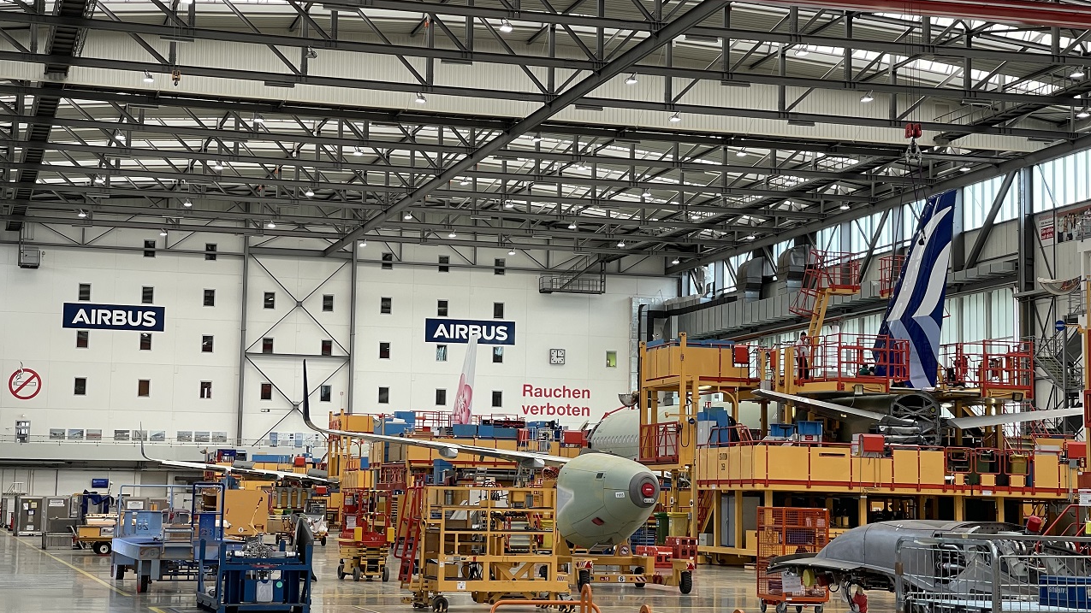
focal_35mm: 70
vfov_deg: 17.2
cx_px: 545
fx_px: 2025
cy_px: 283
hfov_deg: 30.2
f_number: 2.2
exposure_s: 1/99
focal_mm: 7.5
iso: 50
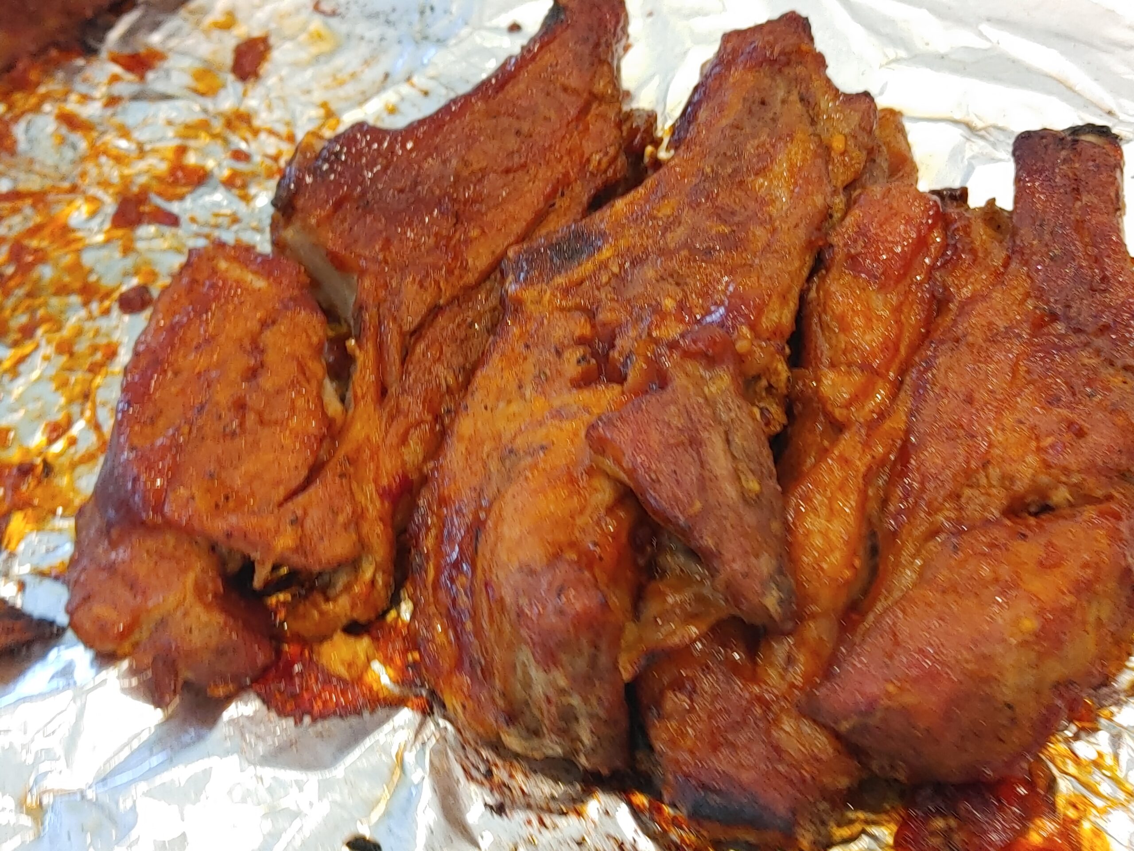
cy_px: 426
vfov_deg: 31.5
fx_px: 1507
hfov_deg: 41.2
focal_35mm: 46
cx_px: 567
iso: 200
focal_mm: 5.58
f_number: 1.8
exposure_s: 1/24
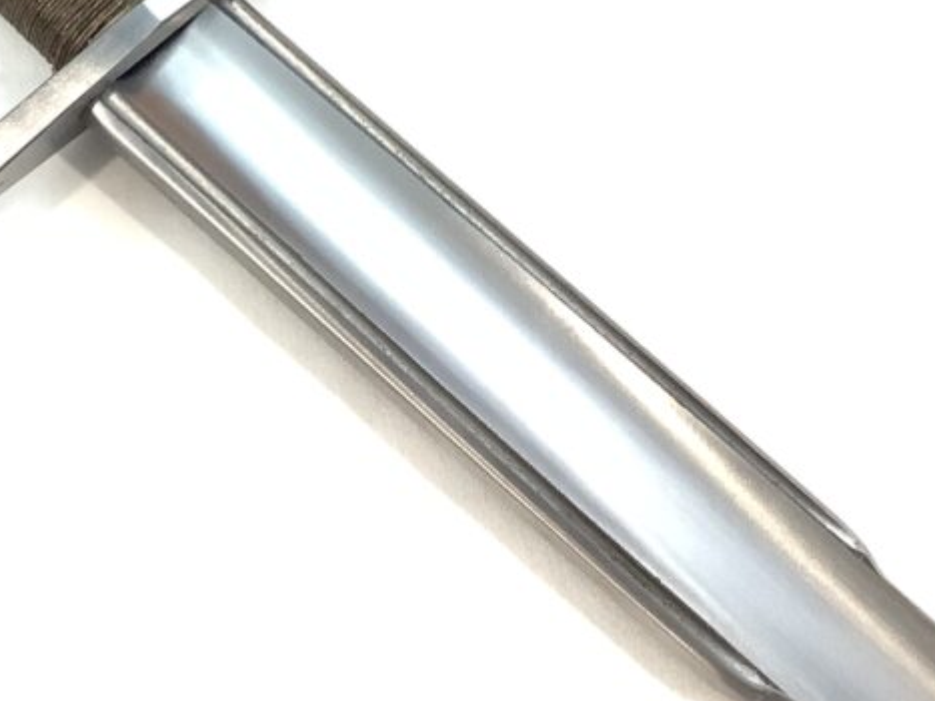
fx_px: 1836
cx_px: 68
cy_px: -18
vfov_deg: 20.8
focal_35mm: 68
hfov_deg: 27.4
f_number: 2.4
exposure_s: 1/60
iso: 250
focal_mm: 3.3
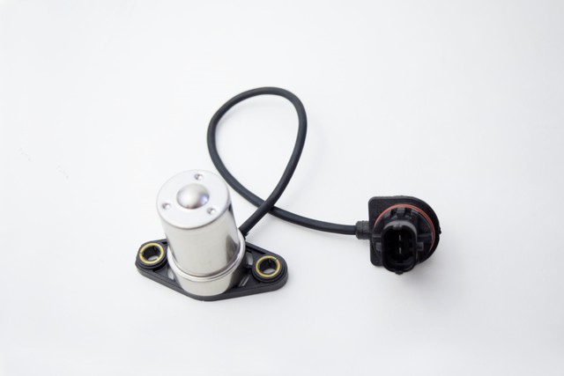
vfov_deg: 28.1
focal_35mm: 48
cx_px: 282
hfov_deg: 41.1
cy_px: 188
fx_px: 752
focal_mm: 32
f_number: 4.5
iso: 900
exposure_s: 1/60
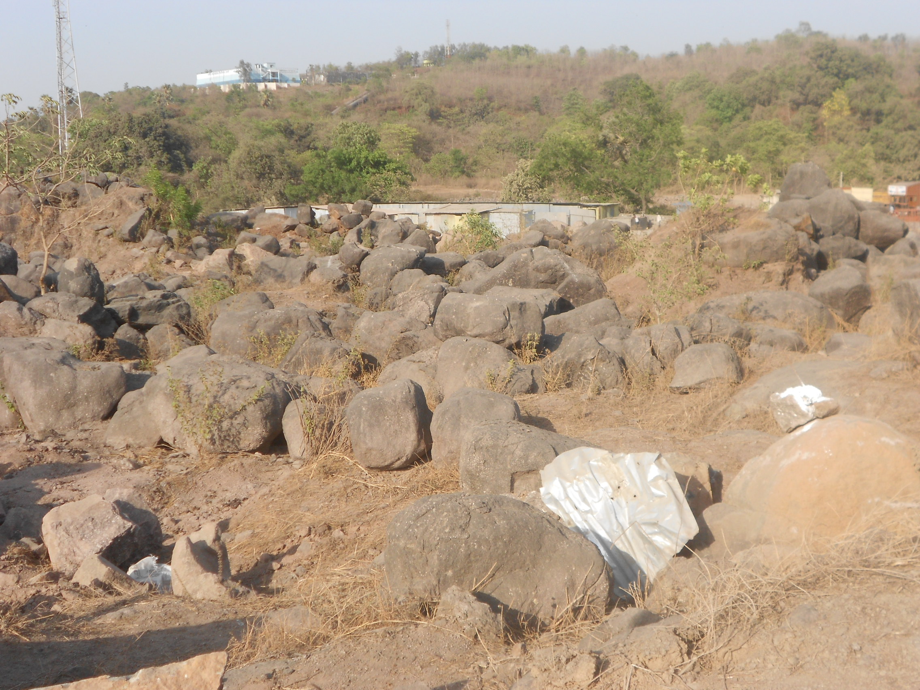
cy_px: 345
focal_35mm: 43
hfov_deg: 43.9
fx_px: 1143
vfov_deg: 33.6
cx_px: 460
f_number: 4.2
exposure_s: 1/400
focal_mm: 7.9
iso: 80
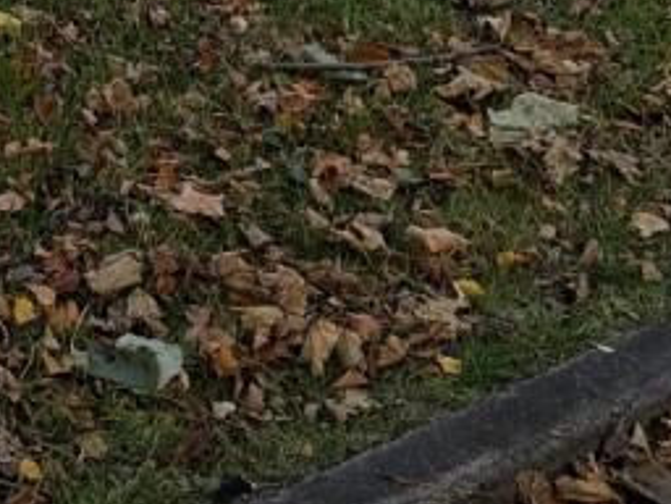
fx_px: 2171
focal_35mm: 112
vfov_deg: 11.3
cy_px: -667
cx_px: -269
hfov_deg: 16.3
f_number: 1.85
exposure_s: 1/1121
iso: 49
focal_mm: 6.81
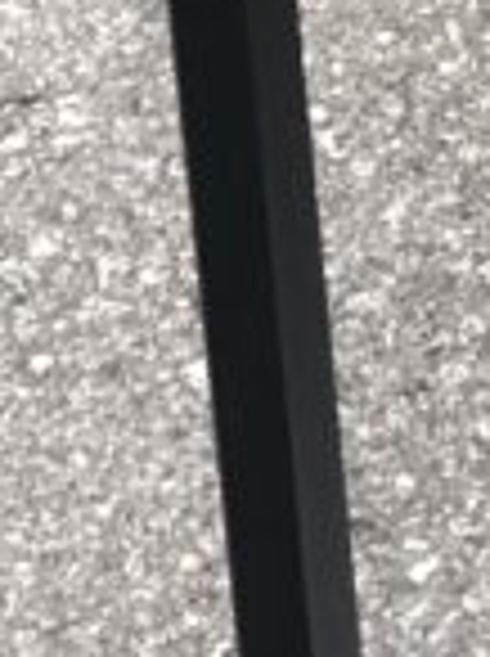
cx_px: 1542
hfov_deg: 3.6
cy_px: -608
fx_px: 7572
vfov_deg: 4.9
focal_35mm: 400
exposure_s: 1/30
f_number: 2.8
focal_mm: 6.6
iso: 64
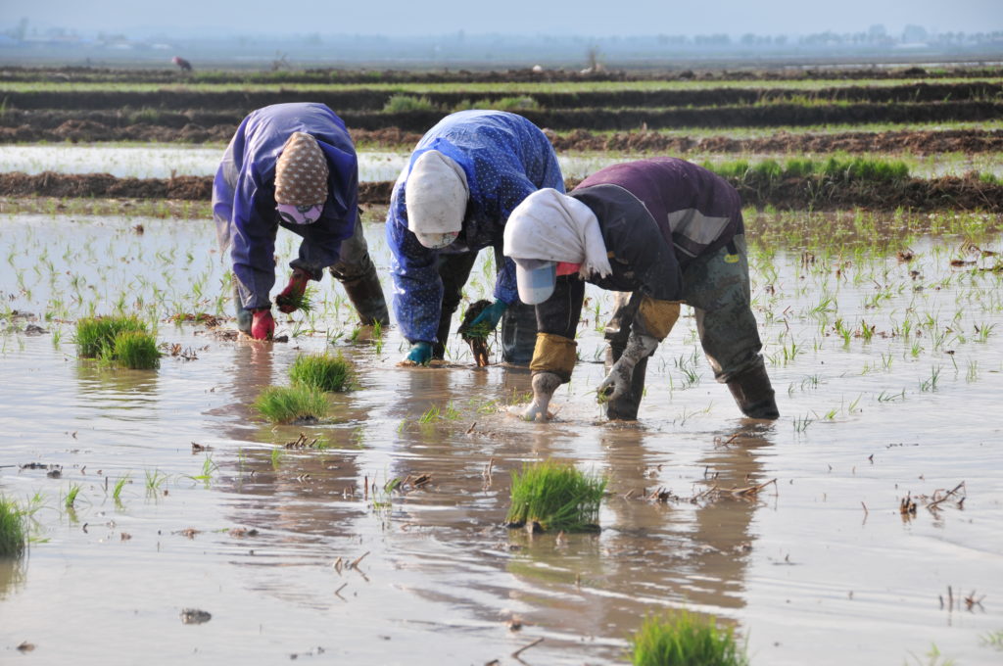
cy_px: 333
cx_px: 502
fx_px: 3965
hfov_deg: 14.4
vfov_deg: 9.6
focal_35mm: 142
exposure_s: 1/320
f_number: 9
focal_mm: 95
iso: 200
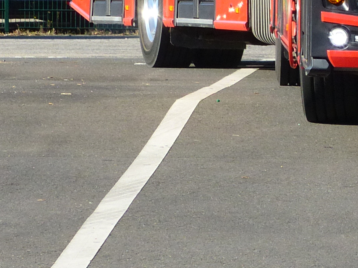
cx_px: 444
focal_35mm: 576
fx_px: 5957
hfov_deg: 3.4
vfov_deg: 2.6
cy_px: -220
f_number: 4
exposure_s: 1/800
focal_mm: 27.8
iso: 200
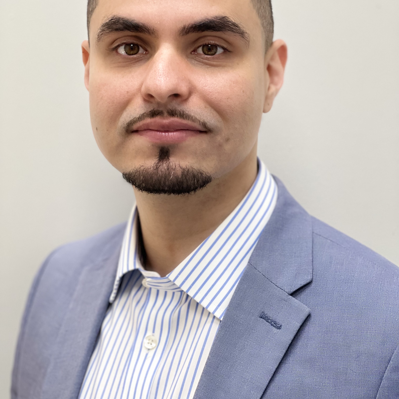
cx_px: 199
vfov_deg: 19.1
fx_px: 1187
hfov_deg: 19.1
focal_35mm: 91
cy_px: 167
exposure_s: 1/60
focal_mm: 9
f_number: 2.8
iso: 160
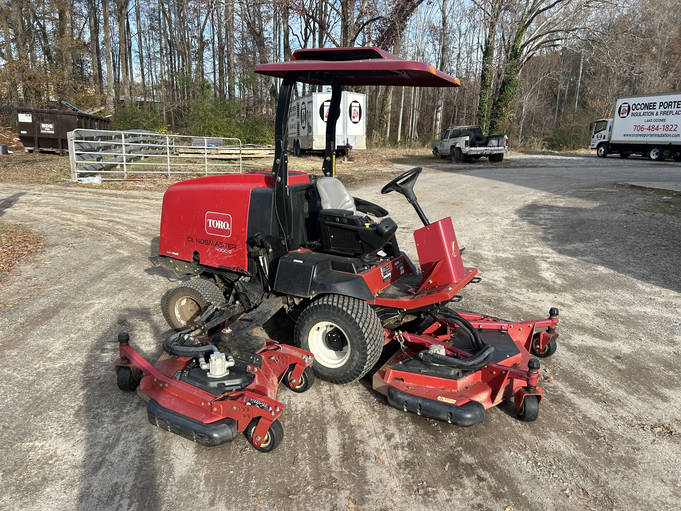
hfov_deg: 67.3
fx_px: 511
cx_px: 340
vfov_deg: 53.1
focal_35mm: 26
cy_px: 256
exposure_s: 1/1344
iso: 50
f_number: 1.5
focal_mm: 5.7
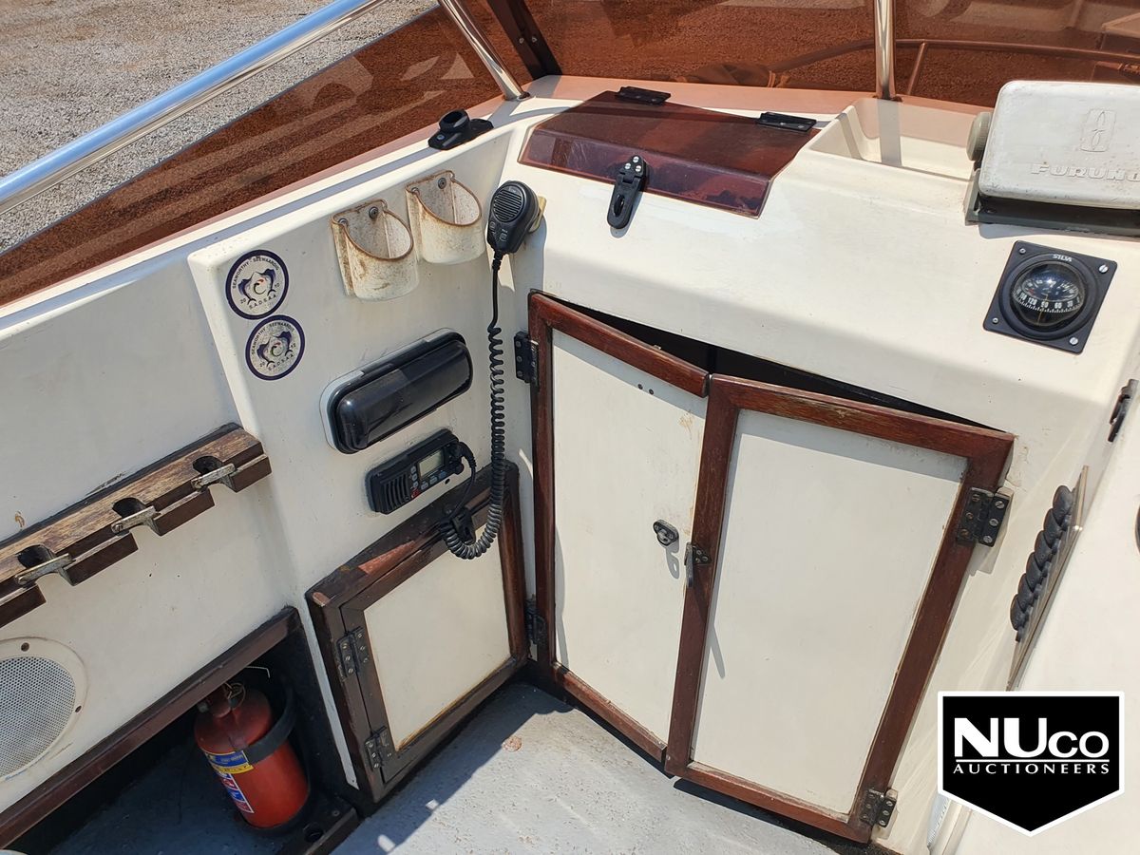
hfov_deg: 67.3
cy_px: 428
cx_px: 570
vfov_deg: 53.1
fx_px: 856
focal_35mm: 26
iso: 50
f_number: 2.4
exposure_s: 1/2344
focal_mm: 4.3
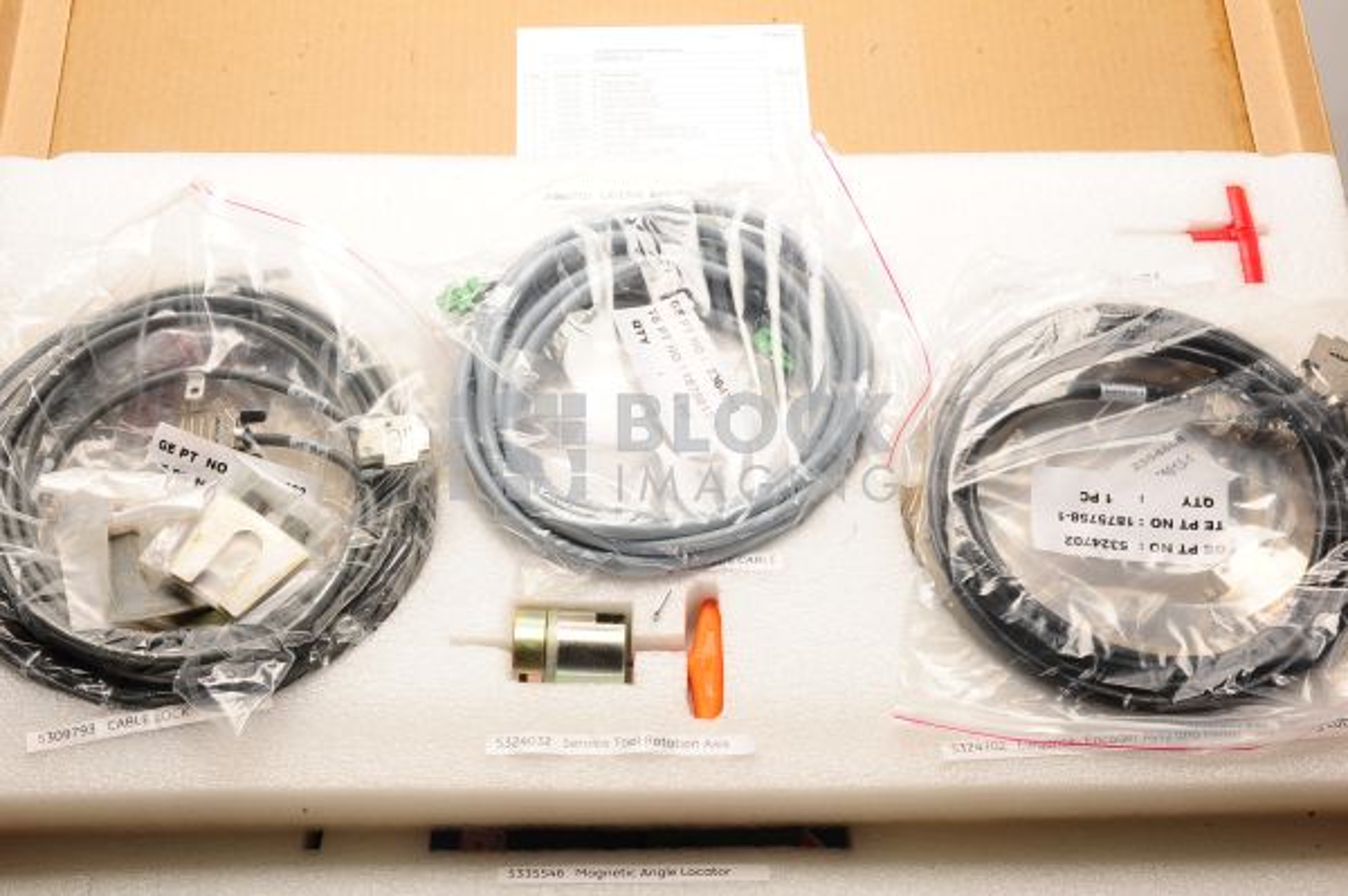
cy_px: 448
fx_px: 1871
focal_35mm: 50
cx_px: 674
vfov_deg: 26.9
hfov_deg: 39.6
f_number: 18
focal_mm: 50
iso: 320
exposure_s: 1/160
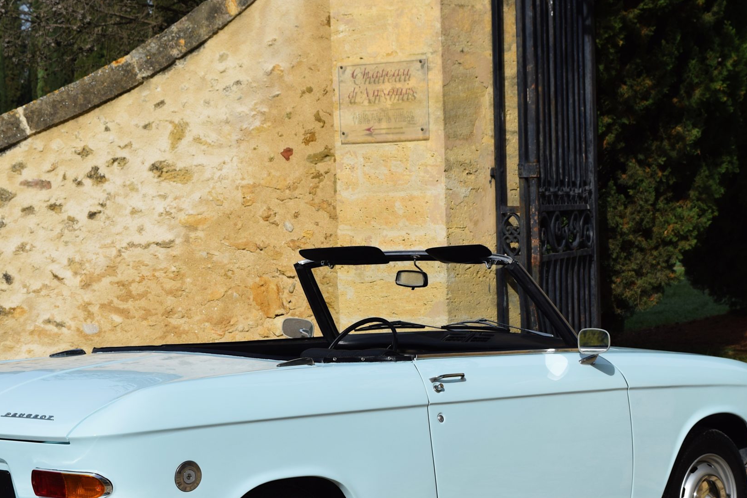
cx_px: 371
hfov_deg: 21.7
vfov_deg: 14.5
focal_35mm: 94
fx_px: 1950
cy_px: 374
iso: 200
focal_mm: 40
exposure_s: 1/500
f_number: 11
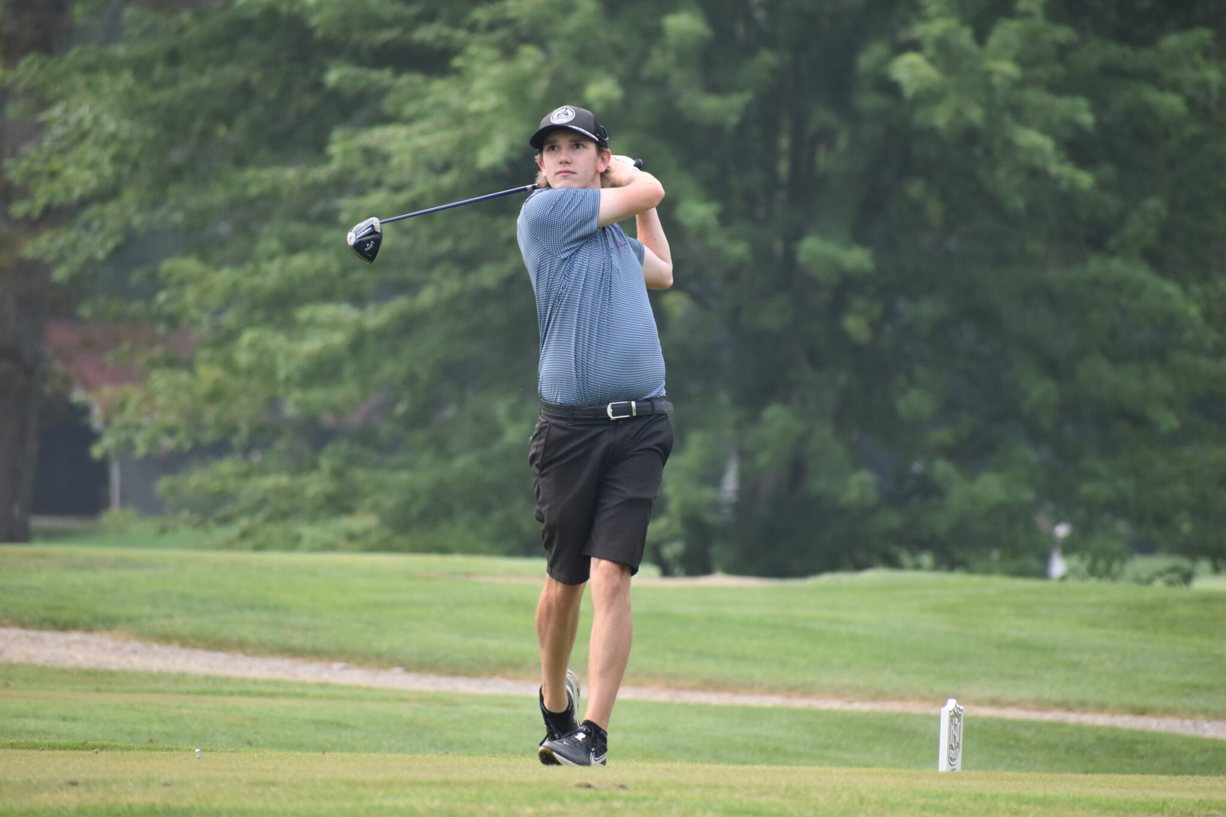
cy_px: 408
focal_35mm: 450
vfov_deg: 3.1
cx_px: 613
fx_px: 15323
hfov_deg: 4.6
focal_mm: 300
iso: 720
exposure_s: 1/1000
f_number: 6.3
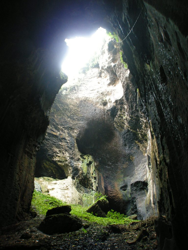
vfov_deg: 52.6
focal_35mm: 35
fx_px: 253
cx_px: 94
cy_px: 125
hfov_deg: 40.7
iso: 165
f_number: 2.7
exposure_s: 1/9.6
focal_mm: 7.5
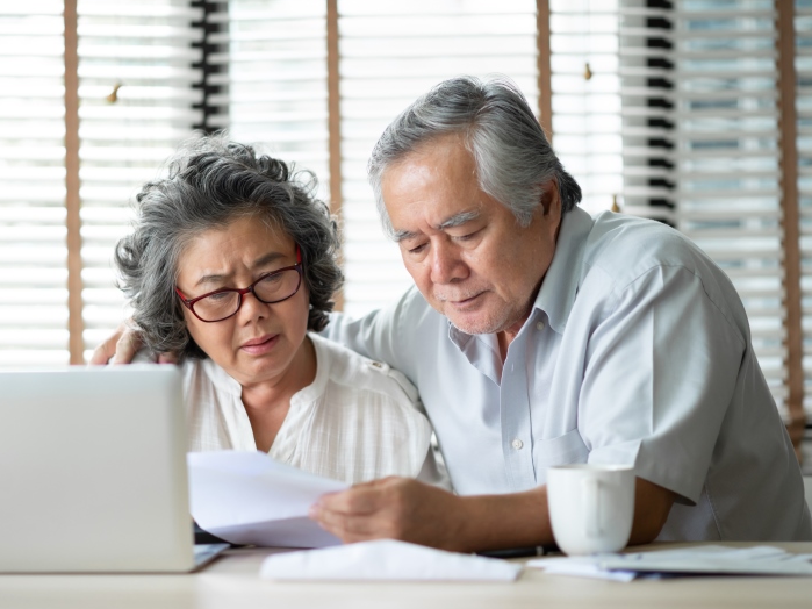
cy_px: 307
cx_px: 383
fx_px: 2181
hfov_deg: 21.1
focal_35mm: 93
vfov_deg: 15.9
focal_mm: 85
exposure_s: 1/400
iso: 500
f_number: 2
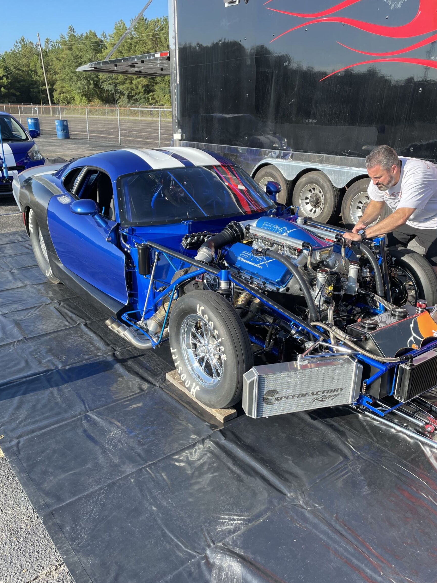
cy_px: 305
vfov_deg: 61.6
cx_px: 231
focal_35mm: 29
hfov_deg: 48.2
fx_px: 488
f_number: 1.6
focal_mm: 4.2
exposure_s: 1/1006
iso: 32
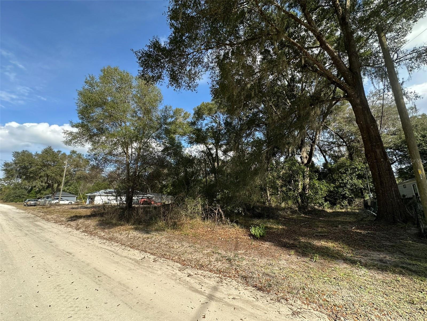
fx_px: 173
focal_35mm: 14
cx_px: 214
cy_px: 160
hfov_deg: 102.1
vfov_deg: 85.7
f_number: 2.2
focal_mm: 2.22
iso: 40
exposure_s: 1/540
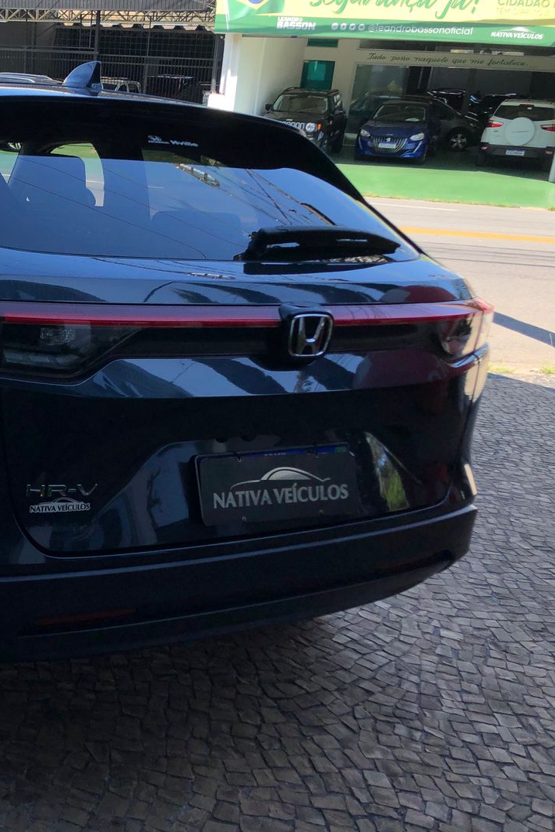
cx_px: 27
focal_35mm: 39
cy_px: 416
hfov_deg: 32.1
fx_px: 902
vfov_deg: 49.5
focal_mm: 4
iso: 20
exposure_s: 1/783
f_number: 1.8
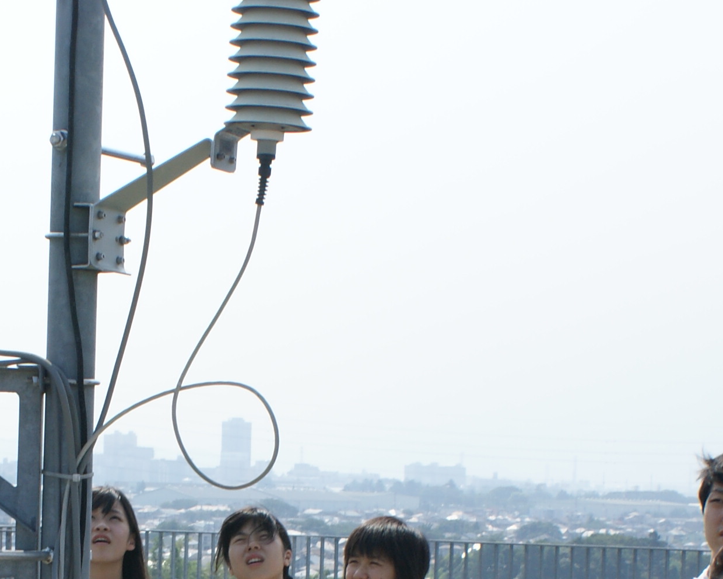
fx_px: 2675
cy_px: 679
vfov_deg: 12.1
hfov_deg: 15.3
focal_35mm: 125
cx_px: 187
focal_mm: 24
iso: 100
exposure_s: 1/250
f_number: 10
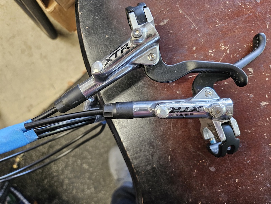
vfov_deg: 58.9
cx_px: 136
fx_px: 180
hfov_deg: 73.9
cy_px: 102
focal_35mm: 23
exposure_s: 1/120
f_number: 1.8
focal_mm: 5.4
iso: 800
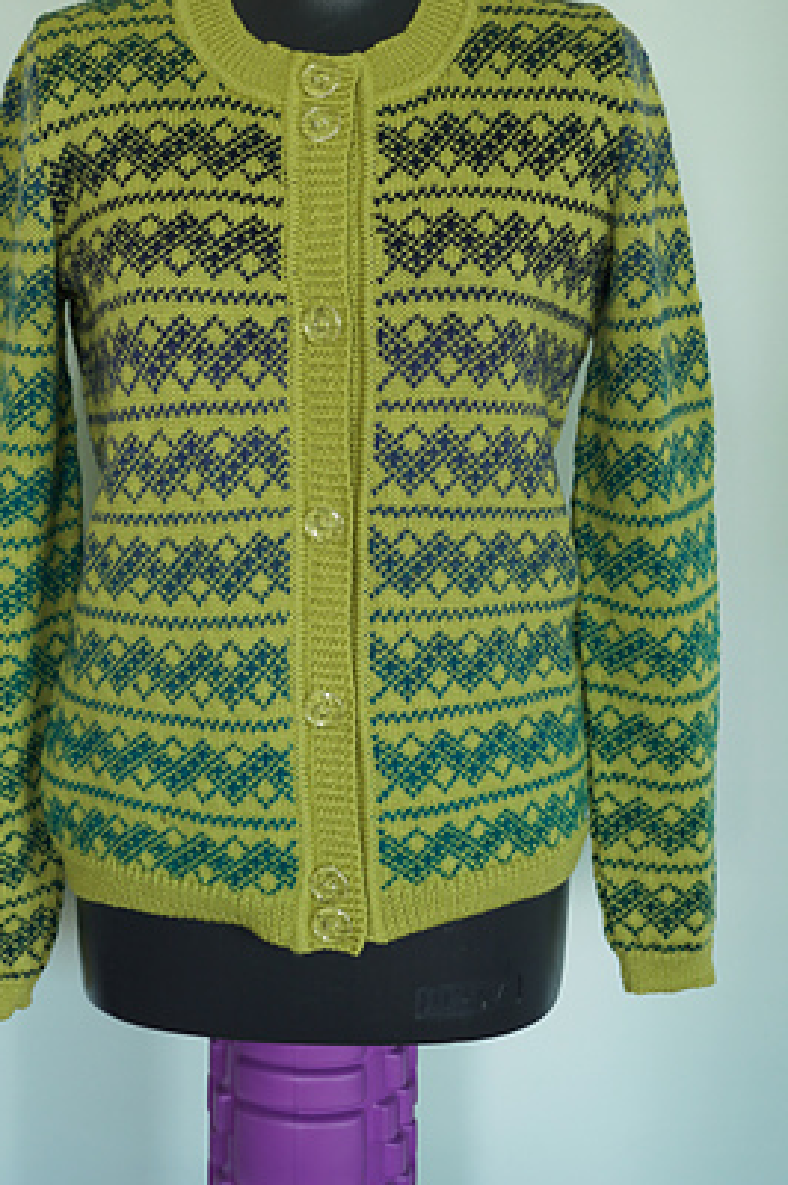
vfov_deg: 33.3
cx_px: 404
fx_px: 1973
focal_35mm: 60
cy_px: 489
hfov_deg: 22.6
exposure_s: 1/15
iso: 250
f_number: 4.5
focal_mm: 32
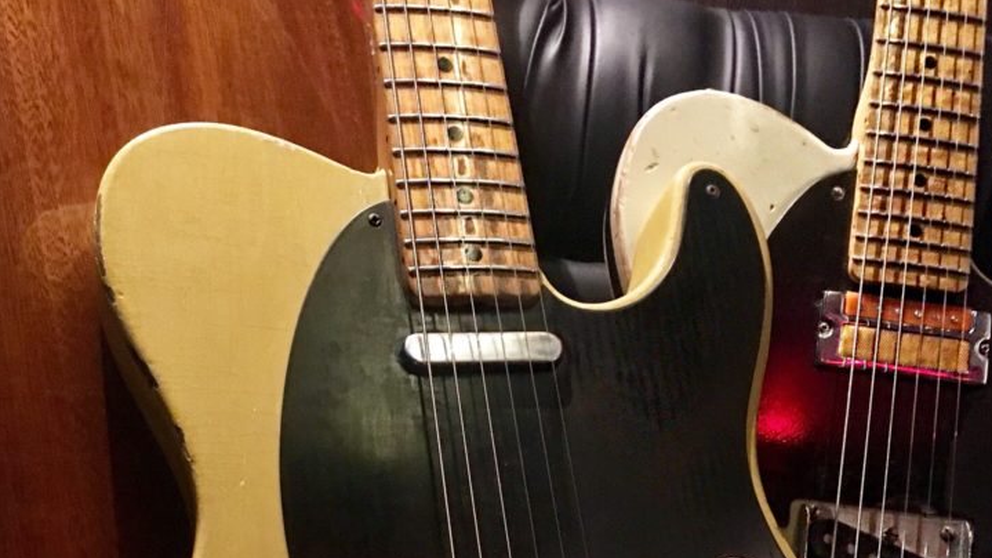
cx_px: 505
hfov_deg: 45.5
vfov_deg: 24.8
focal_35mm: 45
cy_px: 608
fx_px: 1183
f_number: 2.2
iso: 640
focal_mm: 4.15
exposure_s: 1/15
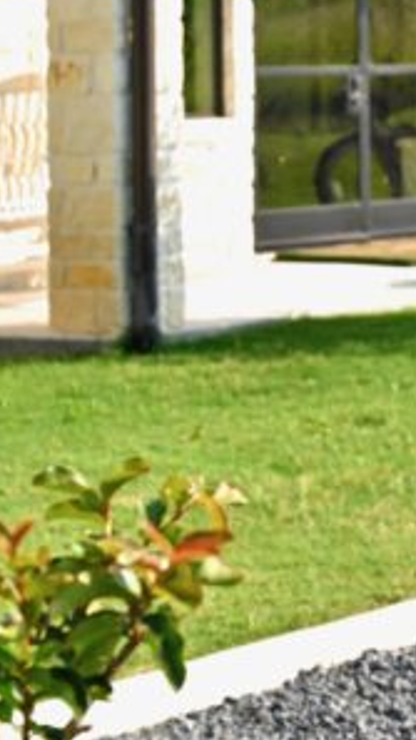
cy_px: -32
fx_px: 2825
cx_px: 770
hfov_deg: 8.1
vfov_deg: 14.6
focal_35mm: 144
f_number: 6.3
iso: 200
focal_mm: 34
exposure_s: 1/800
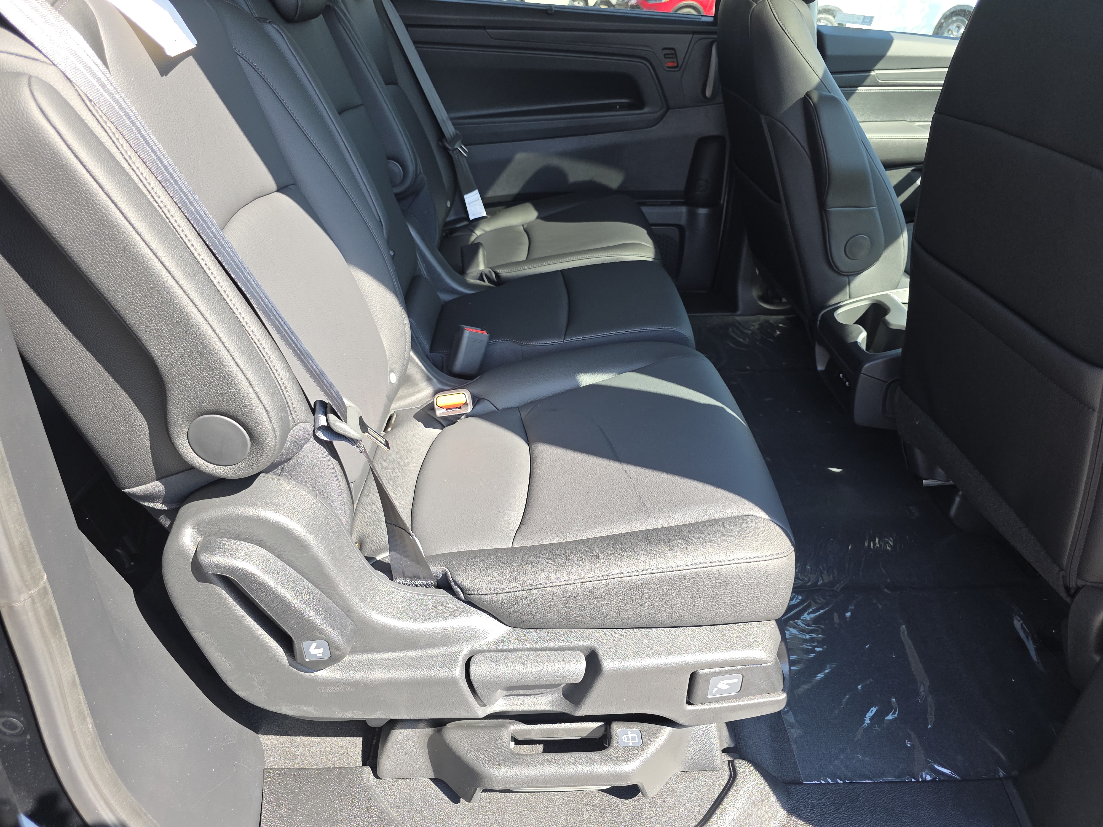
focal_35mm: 23
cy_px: 414
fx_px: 733
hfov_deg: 73.9
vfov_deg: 58.9
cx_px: 552
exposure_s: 1/359
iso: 64
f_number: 1.7
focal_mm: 6.3
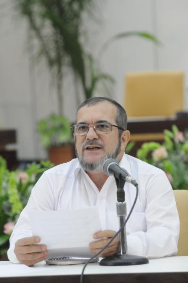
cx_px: 94
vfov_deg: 7.4
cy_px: 142
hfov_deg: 4.9
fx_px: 2177
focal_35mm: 278
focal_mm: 185
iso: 3200
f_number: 7.1
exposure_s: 1/200
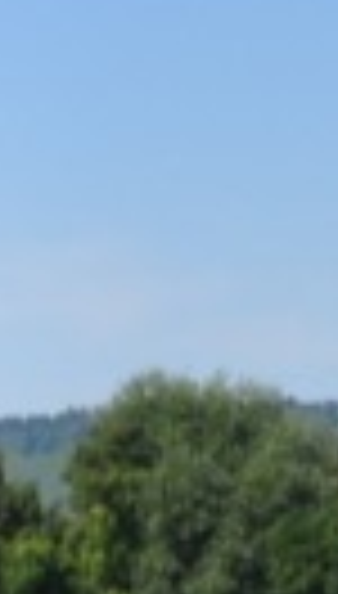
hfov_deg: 4.1
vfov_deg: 7.8
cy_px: 837
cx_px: 1406
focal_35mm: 273
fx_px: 4317
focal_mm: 18
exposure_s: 1/320
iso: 200
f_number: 9
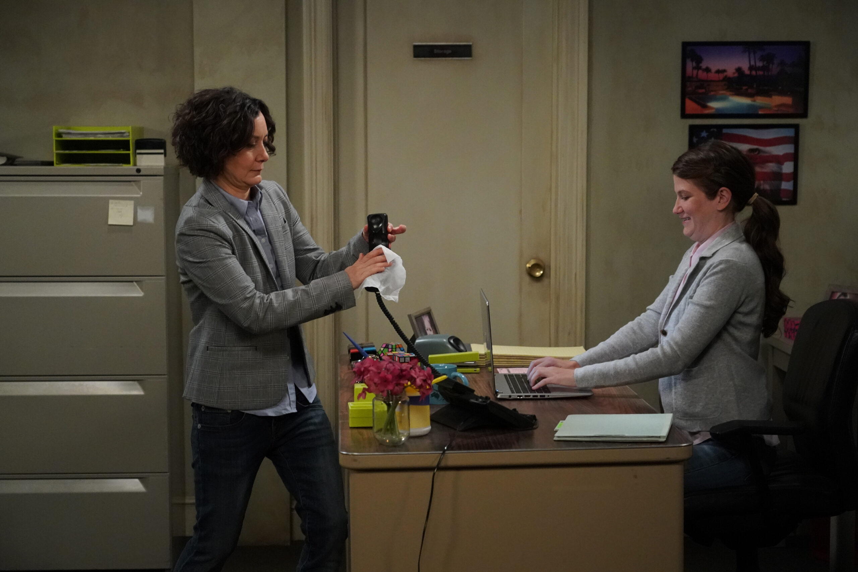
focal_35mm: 66
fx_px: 1573
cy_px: 286
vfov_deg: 20.6
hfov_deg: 30.5
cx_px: 429
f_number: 4
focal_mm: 66
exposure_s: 1/160
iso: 8000
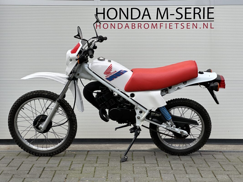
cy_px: 91
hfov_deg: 25.3
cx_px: 122
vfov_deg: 19.1
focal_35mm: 77
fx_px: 540
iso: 50
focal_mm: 9
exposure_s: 1/100
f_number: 2.8
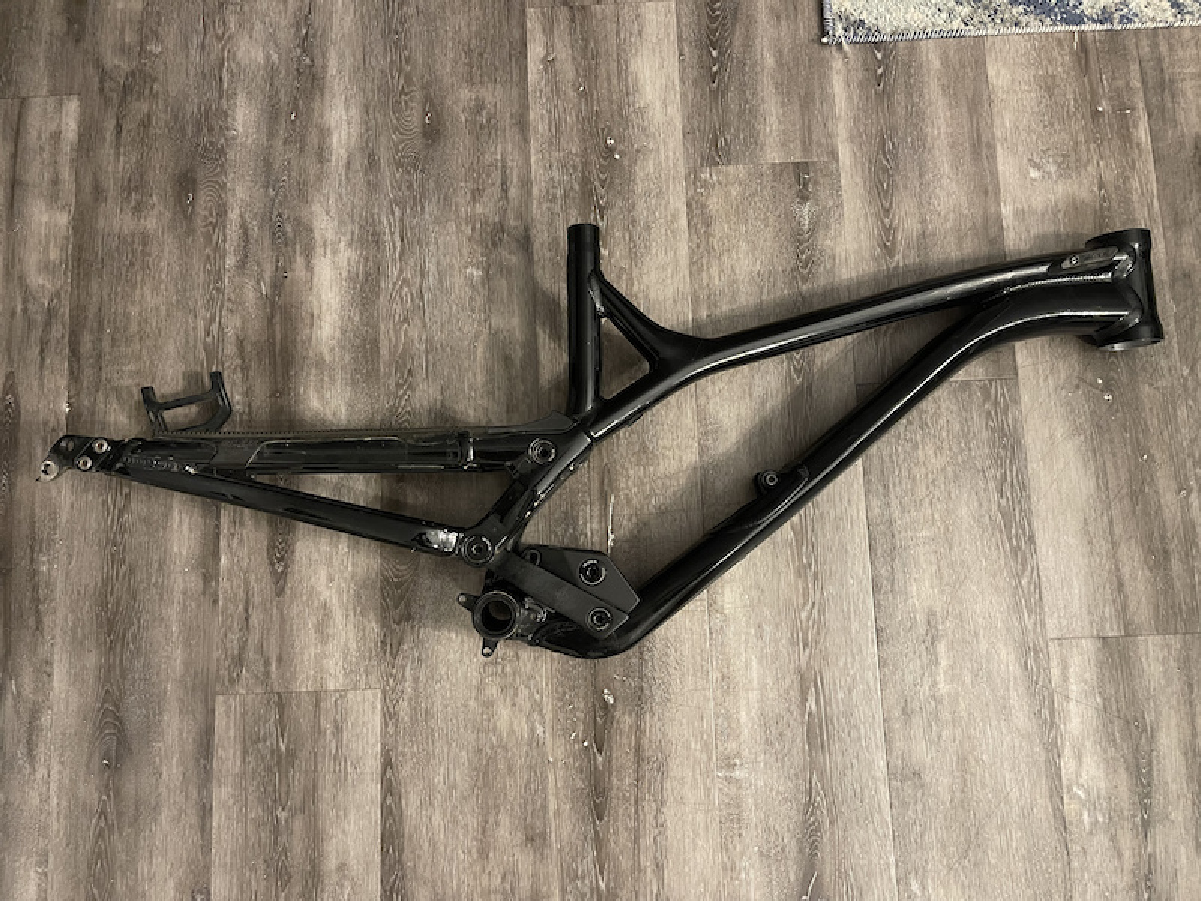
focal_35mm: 25
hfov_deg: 69.4
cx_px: 600
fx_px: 867
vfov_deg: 54.9
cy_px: 450
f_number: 1.6
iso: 500
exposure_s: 1/30
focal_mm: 5.1
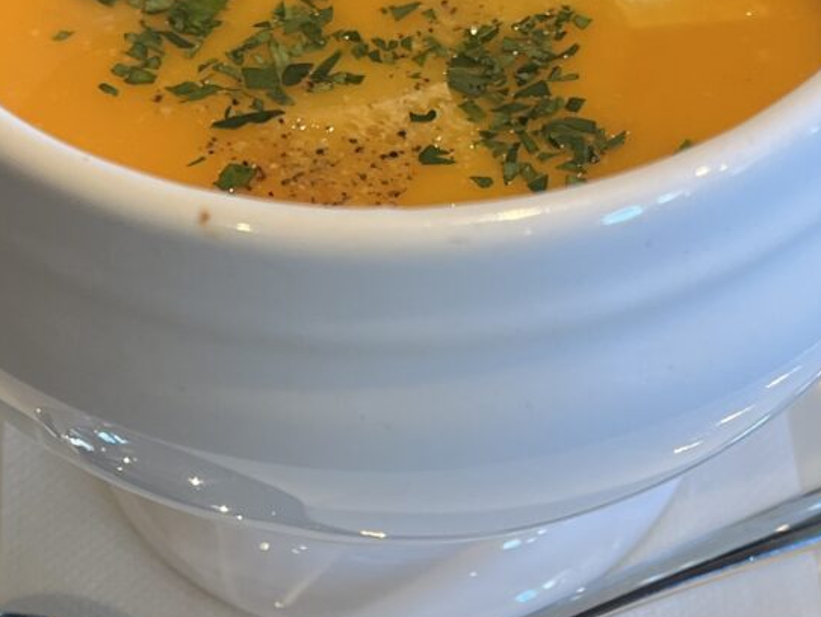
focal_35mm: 98
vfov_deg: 15.1
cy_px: 445
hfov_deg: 20.0
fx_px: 2326
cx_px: 407
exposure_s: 1/100
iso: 80
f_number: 1.6
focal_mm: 5.1
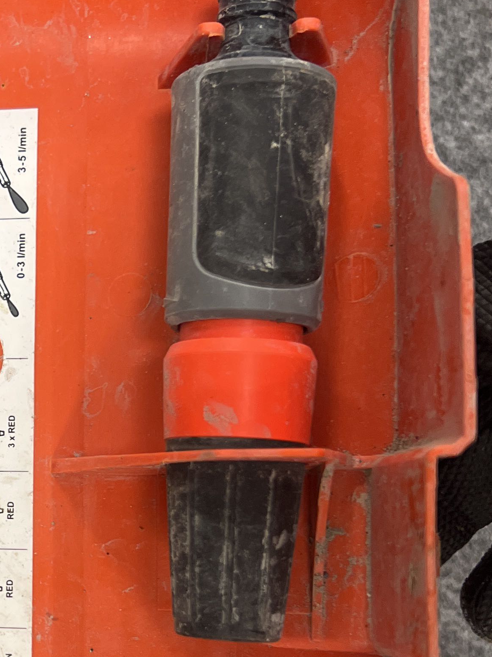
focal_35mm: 68
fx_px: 1289
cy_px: 457
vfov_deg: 28.3
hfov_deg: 20.6
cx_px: -46
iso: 125
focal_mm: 5.7
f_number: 1.5
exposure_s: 1/50
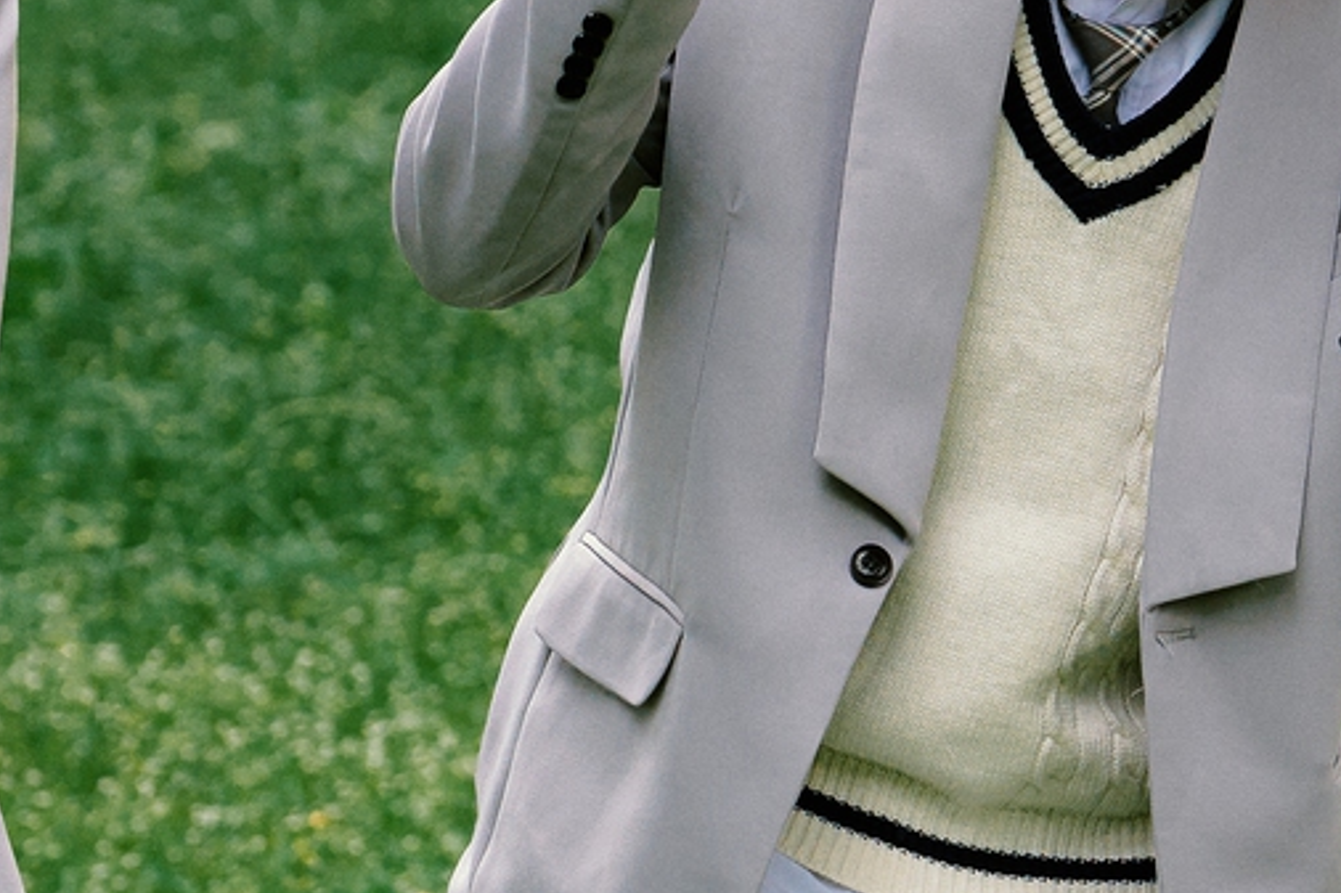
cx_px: 1630
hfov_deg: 3.7
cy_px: 497
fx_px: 20740
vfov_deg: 2.5
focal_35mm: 557
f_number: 4
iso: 200
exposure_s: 1/400
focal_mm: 110
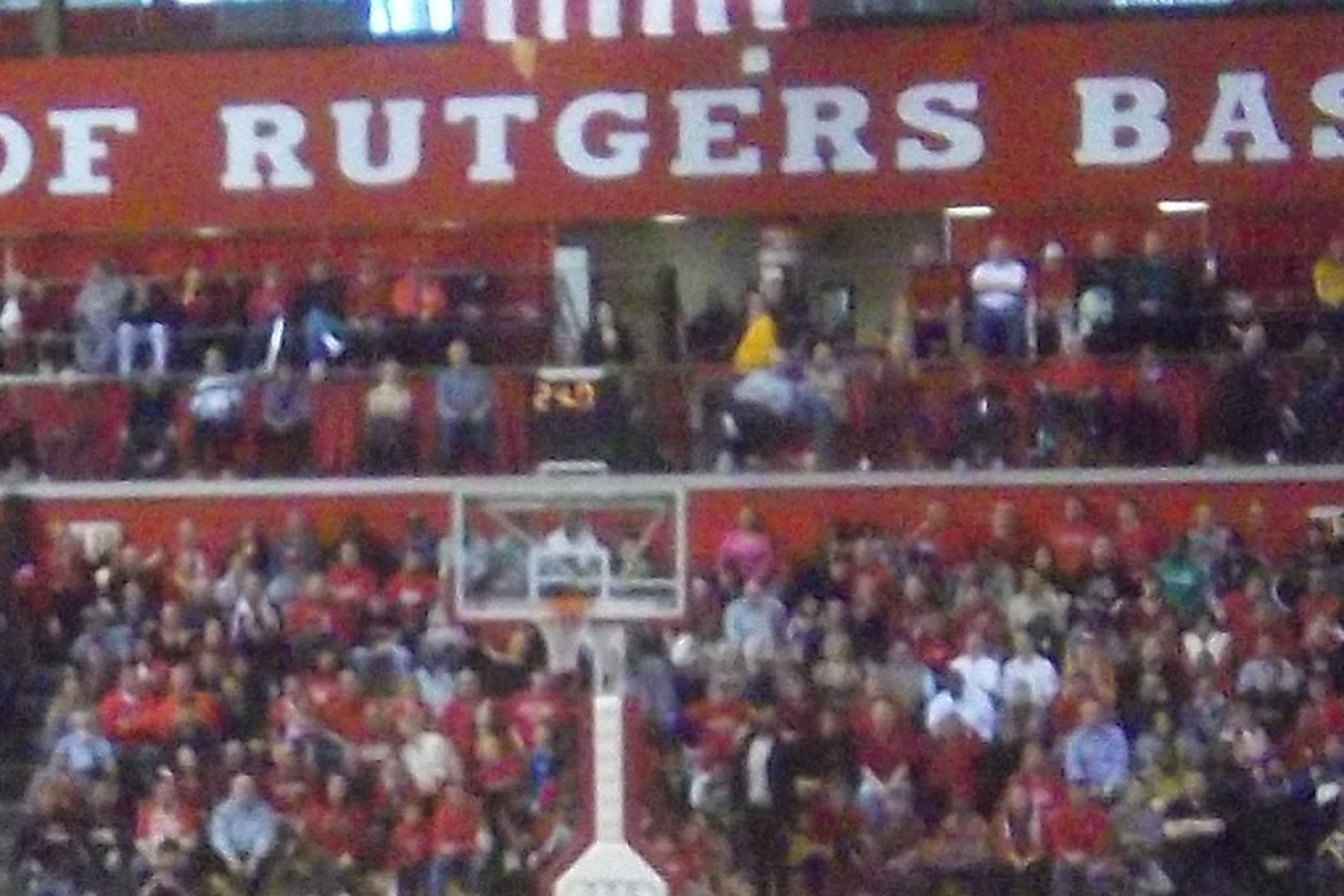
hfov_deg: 14.0
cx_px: -174
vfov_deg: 9.5
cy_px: 897
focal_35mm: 143
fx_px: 5339
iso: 640
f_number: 3.86
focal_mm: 6.17
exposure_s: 1/80
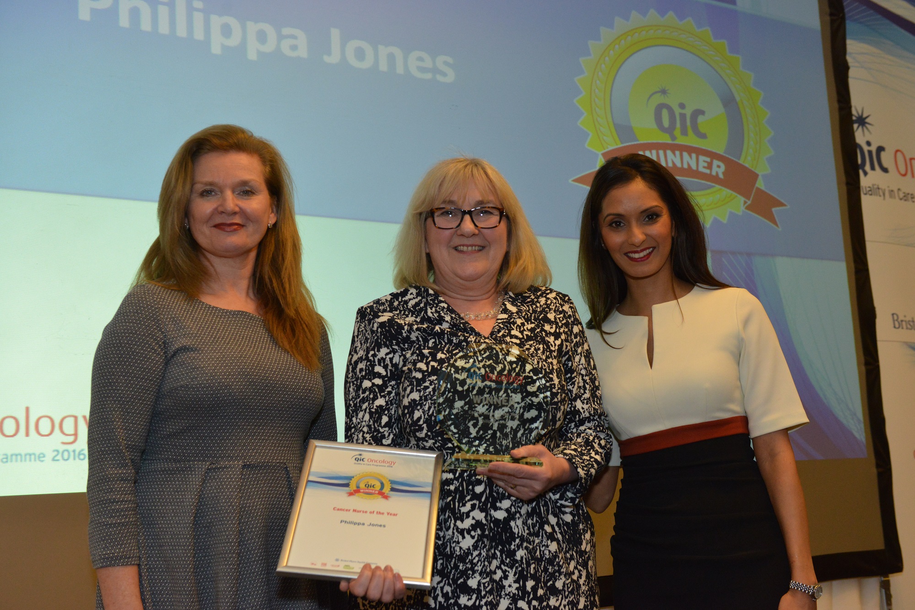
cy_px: 305
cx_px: 458
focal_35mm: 48
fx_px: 1220
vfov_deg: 28.1
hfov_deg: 41.1
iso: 3200
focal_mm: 48
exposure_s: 1/125
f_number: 5.6
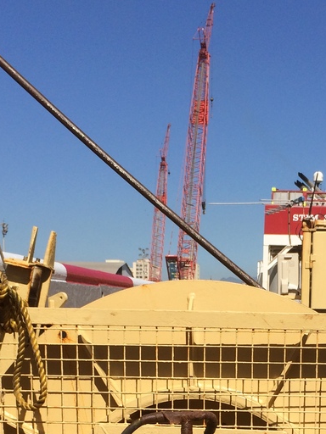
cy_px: 440
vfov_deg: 26.9
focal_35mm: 68
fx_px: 854
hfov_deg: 21.4
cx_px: 242
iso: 32
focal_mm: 4.15
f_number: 2.2
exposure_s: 1/2740
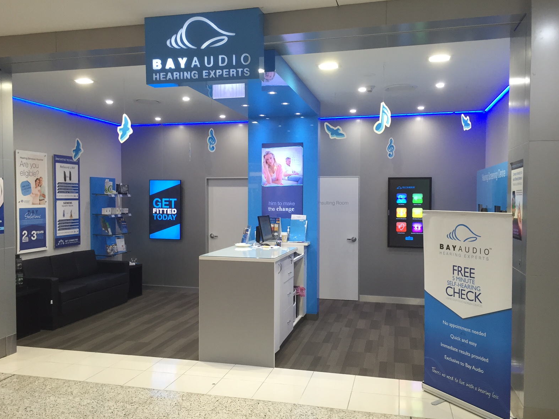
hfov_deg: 60.0
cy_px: 211
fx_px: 484
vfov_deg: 46.8
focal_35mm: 30
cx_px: 273
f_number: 2.2
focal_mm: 4.15
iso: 40
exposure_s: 1/33
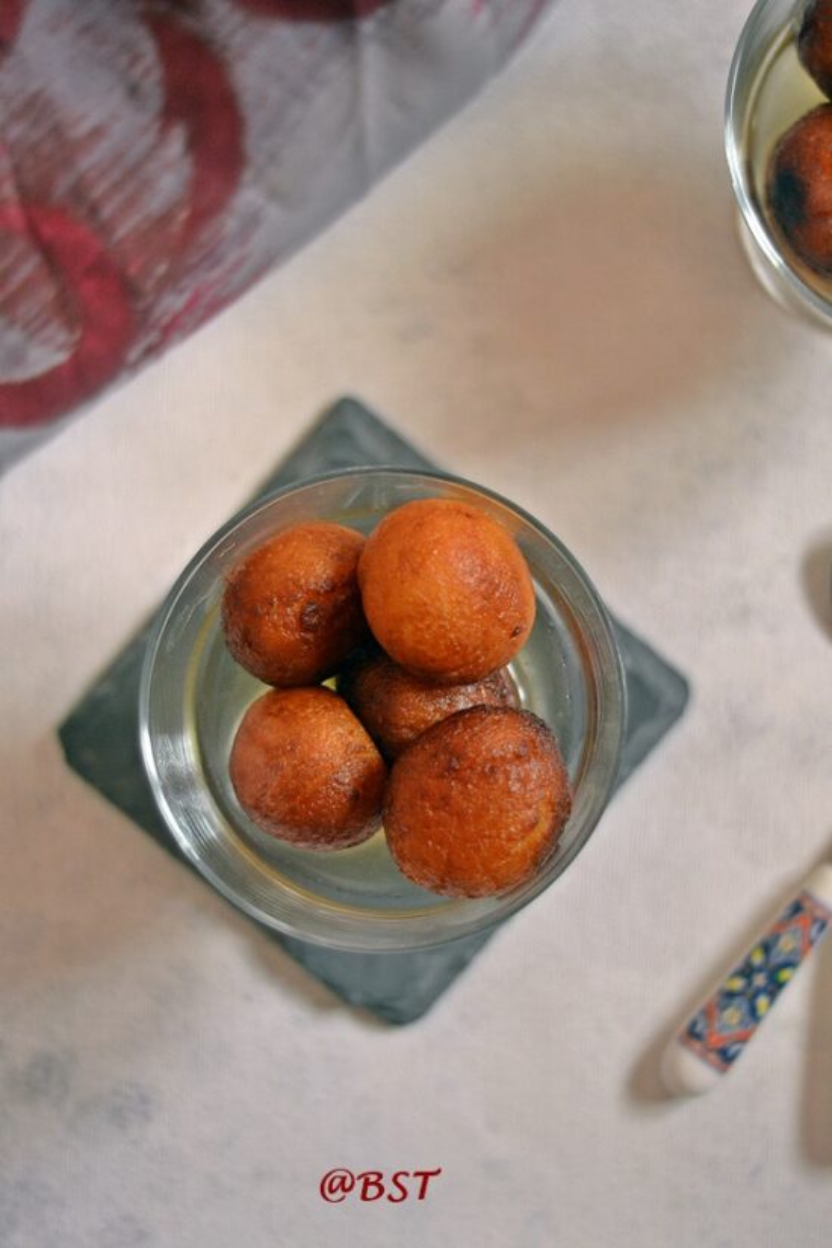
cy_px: 624
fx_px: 2600
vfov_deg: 27.0
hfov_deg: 18.2
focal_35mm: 75
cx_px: 416
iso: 720
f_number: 1.8
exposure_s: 1/60
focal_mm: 50
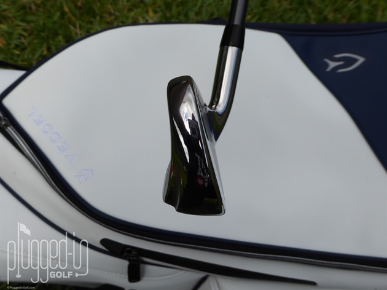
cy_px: 145
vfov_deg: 48.2
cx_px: 194
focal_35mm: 29
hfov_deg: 61.7
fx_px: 324
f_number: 3.5
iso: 80
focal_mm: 5
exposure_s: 1/1000
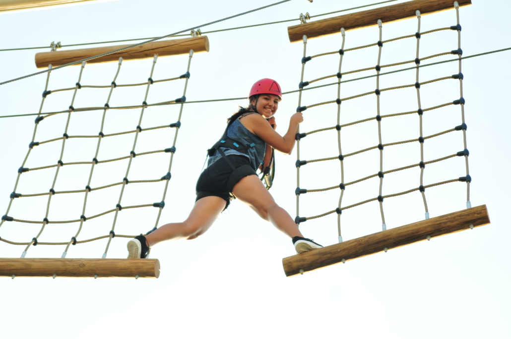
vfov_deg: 10.7
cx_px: 256
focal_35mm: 128
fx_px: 1807
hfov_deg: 16.1
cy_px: 170
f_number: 4
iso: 200
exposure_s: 1/320
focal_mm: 85
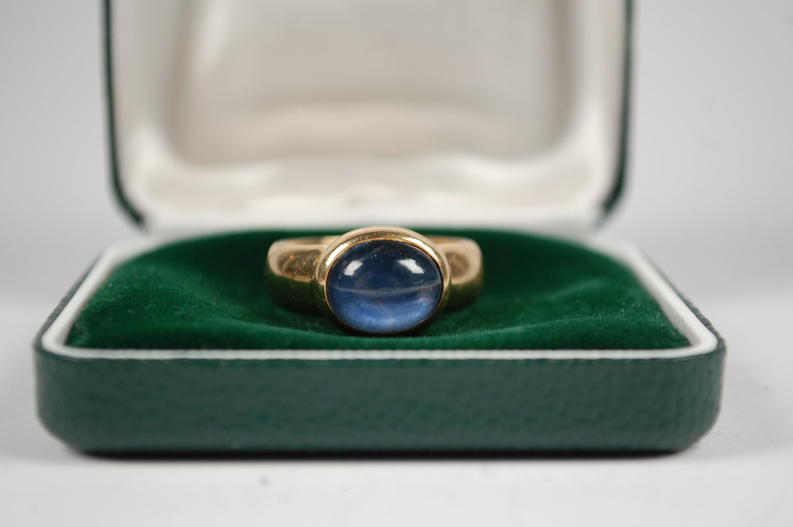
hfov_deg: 24.6
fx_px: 1815
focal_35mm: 82
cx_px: 396
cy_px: 264
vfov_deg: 16.5
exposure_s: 1/125
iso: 250
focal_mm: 55
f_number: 5.6
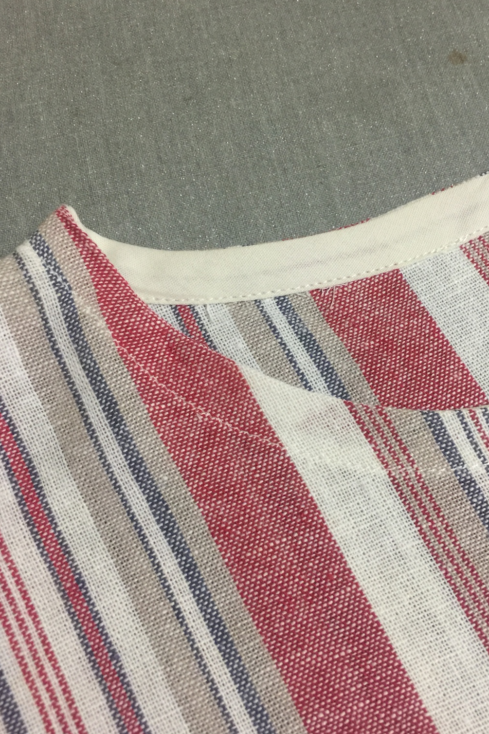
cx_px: 281
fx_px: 652
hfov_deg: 41.0
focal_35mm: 32
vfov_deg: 58.7
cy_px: 375
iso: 100
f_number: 2.2
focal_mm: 4.15
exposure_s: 1/15
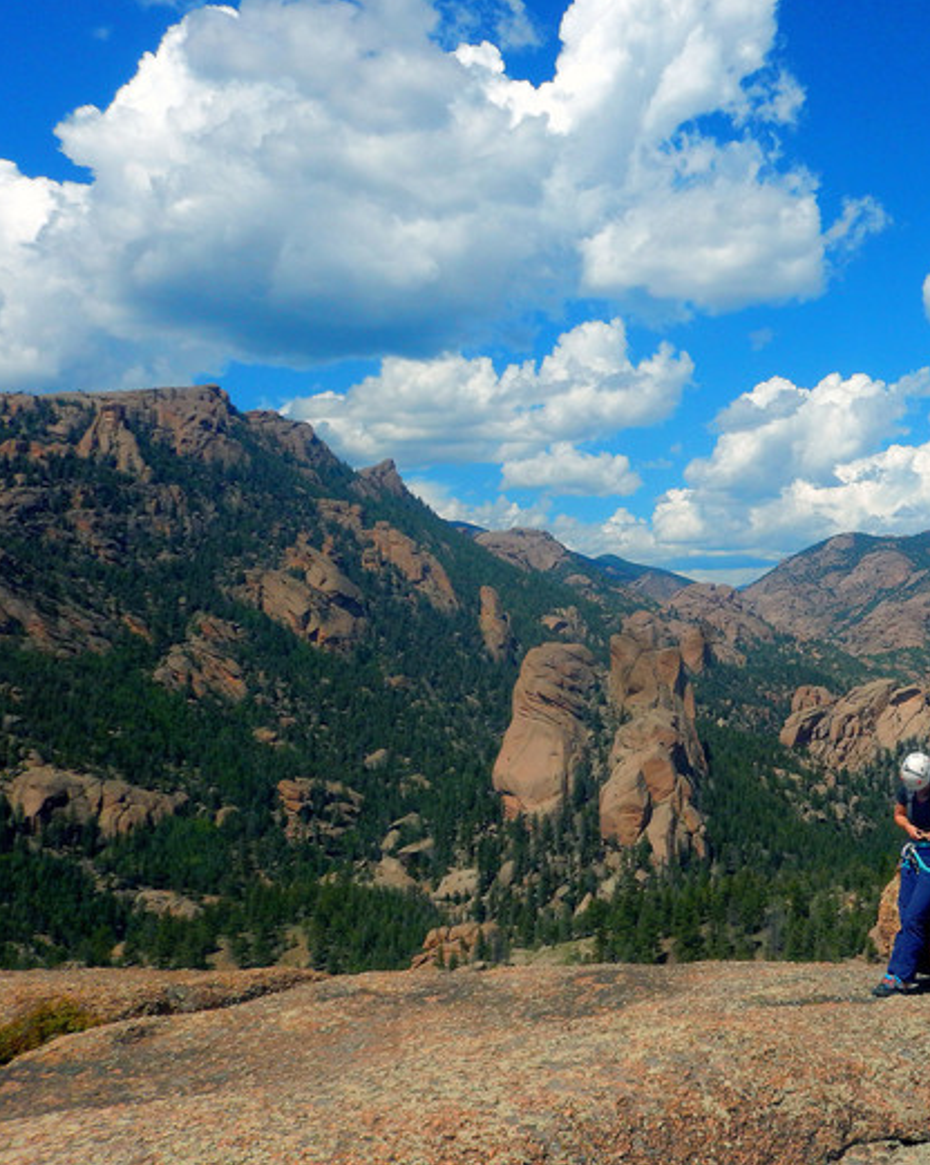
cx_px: 742
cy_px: 593
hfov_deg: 36.9
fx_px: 1343
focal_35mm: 39
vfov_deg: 46.9
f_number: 8.2
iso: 125
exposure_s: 1/400
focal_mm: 4.7
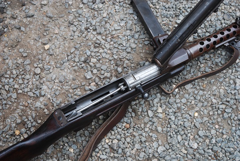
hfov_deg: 37.8
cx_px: 120
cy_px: 80
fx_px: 350
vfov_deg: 25.8
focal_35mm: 52
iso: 200
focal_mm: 35
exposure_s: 1/80
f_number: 4.5
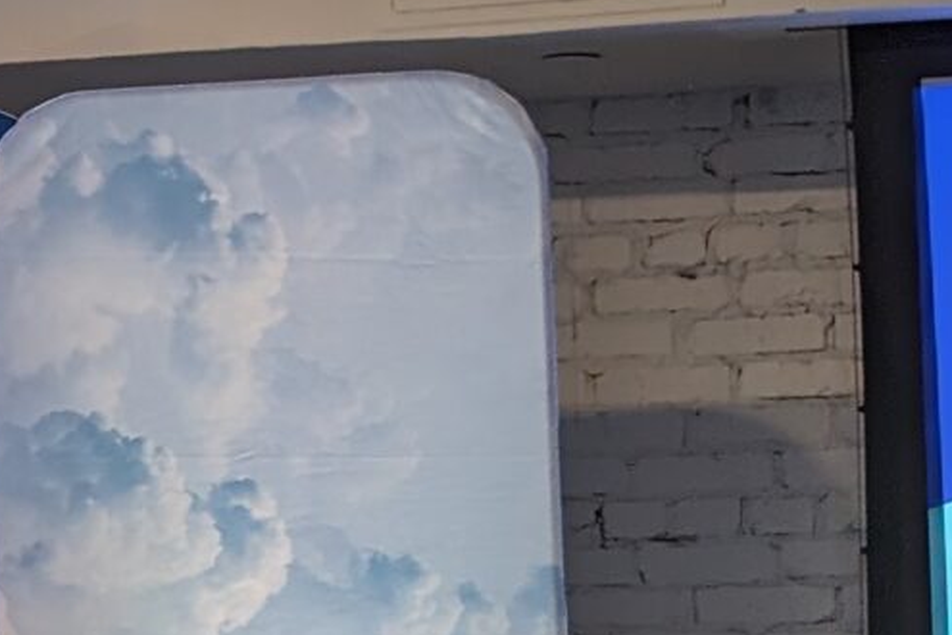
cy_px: 344
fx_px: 5579
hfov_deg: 9.2
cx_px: -889
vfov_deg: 6.5
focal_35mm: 211
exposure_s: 1/22.5
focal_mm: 6.9
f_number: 1.68
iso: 33
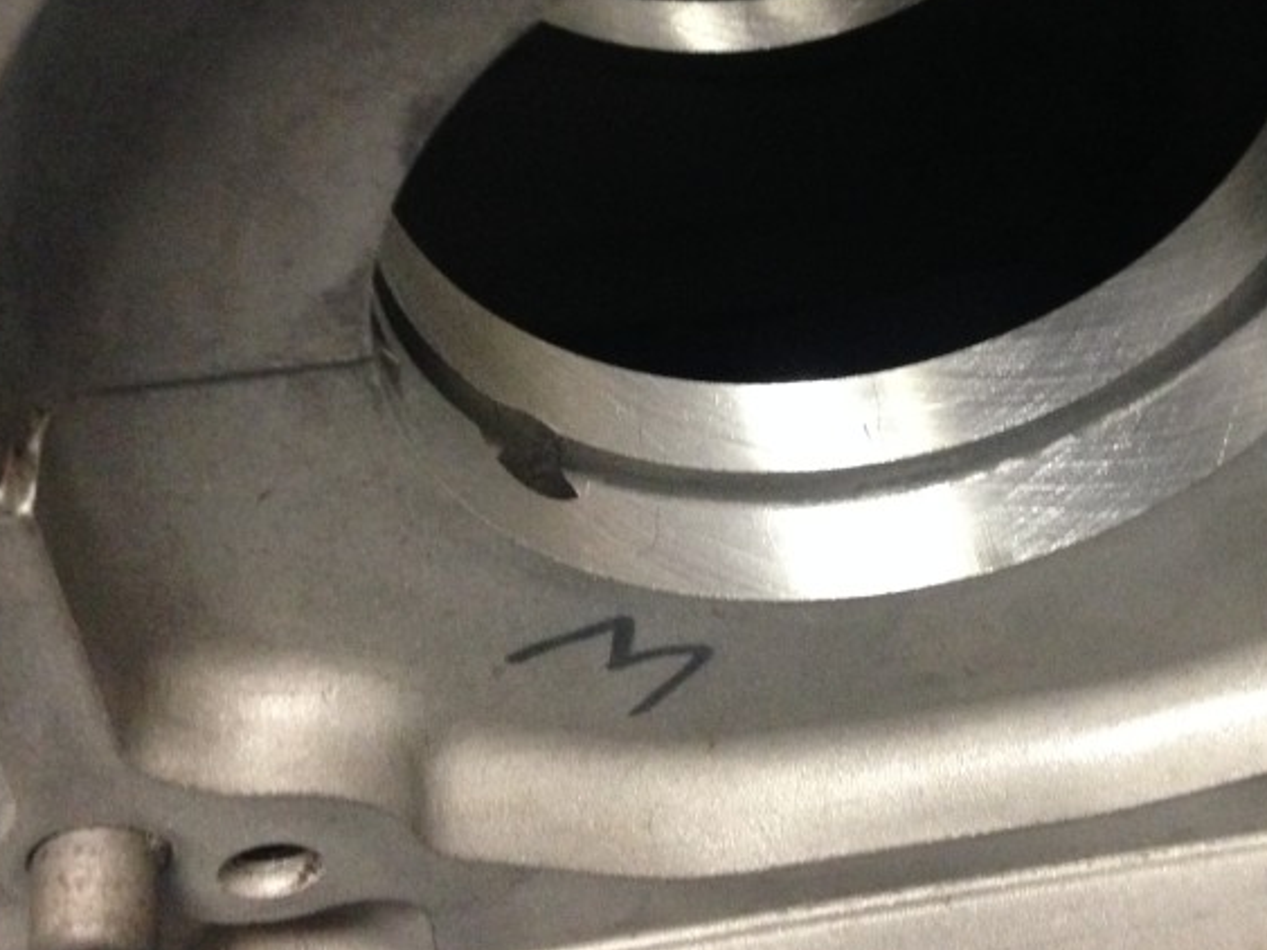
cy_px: 259
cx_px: 866
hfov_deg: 31.9
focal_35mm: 60
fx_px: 2196
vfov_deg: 24.2
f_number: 2.4
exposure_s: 1/20
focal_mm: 4.12
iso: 400
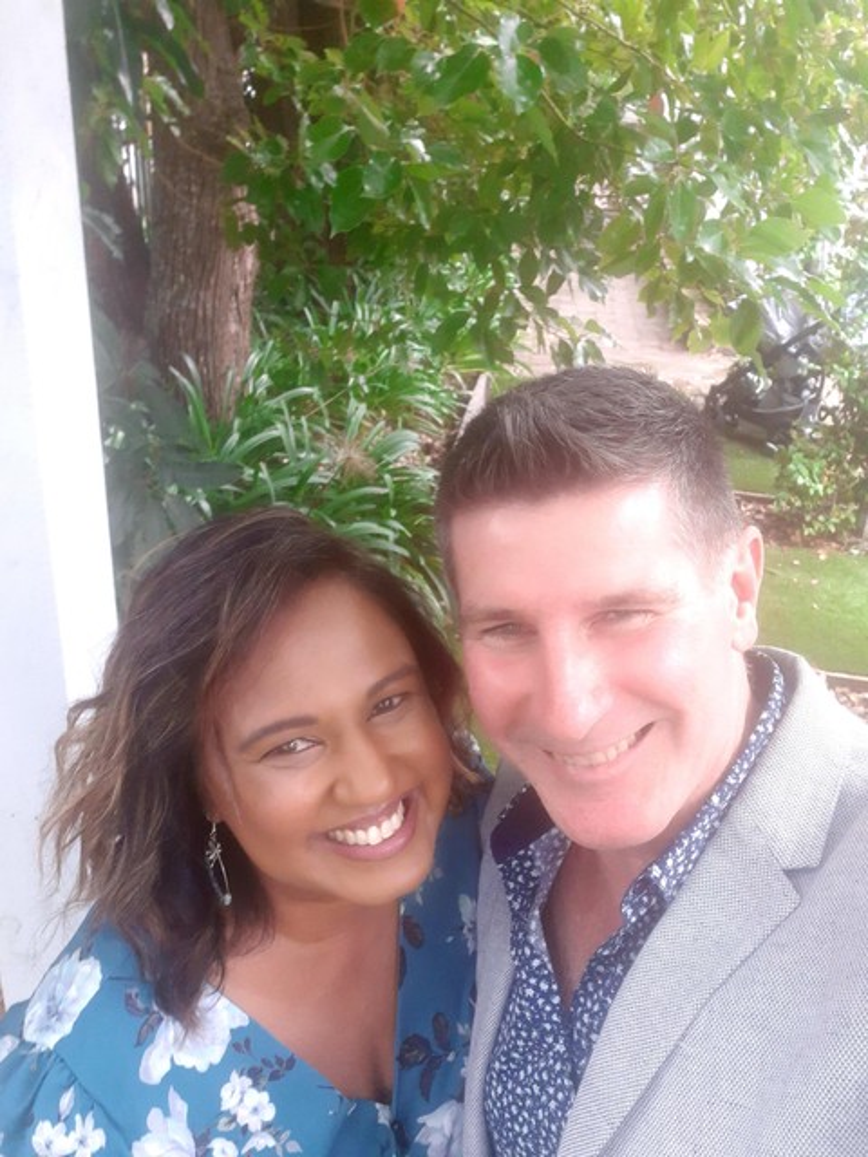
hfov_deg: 45.4
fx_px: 1036
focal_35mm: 31
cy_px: 578
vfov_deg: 58.4
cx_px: 434
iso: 100
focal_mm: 3.4
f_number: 2
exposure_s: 1/50
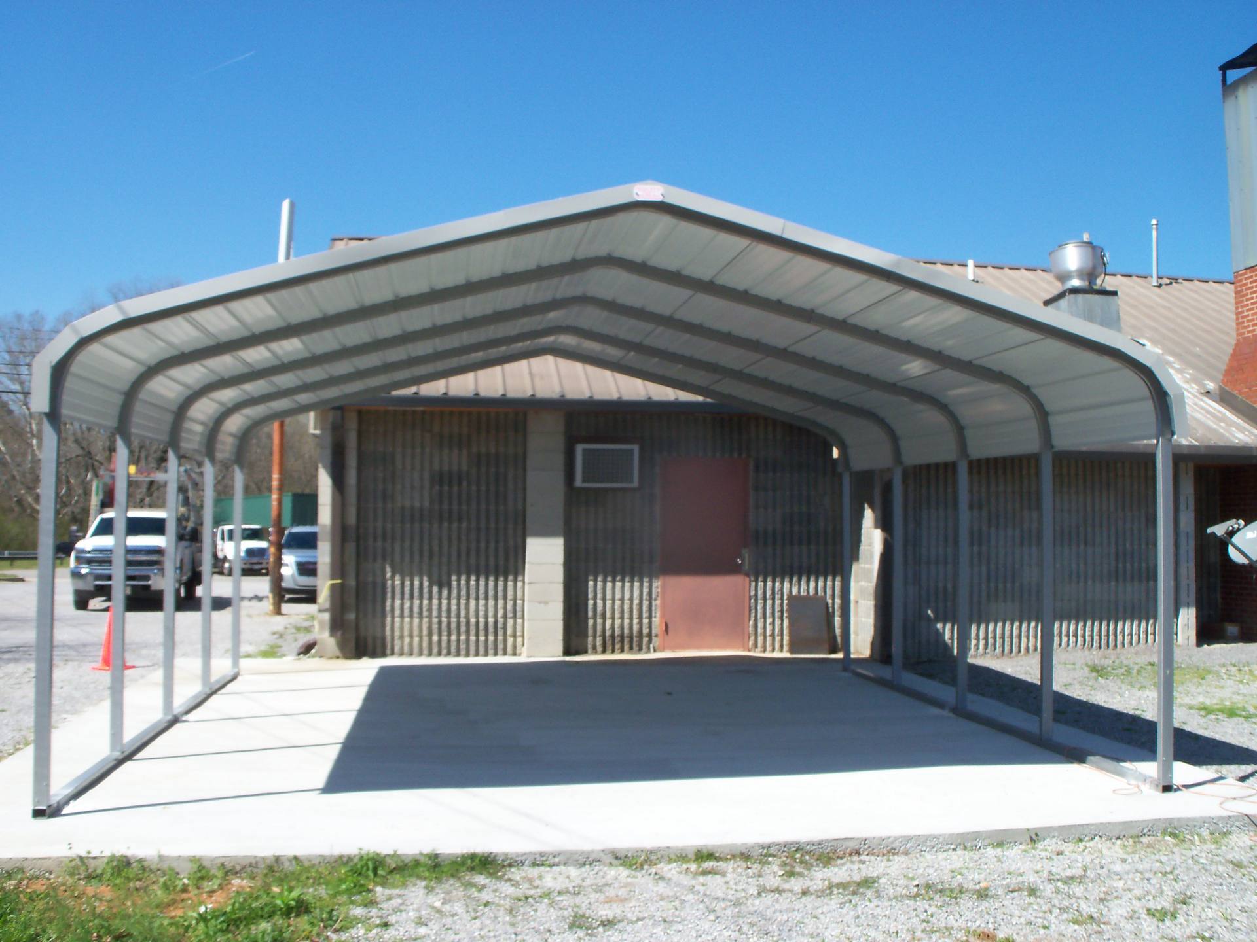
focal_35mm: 35
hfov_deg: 52.6
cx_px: 628
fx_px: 1271
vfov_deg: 40.7
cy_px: 471
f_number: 5.5
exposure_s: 1/250
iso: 64
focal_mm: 6.3
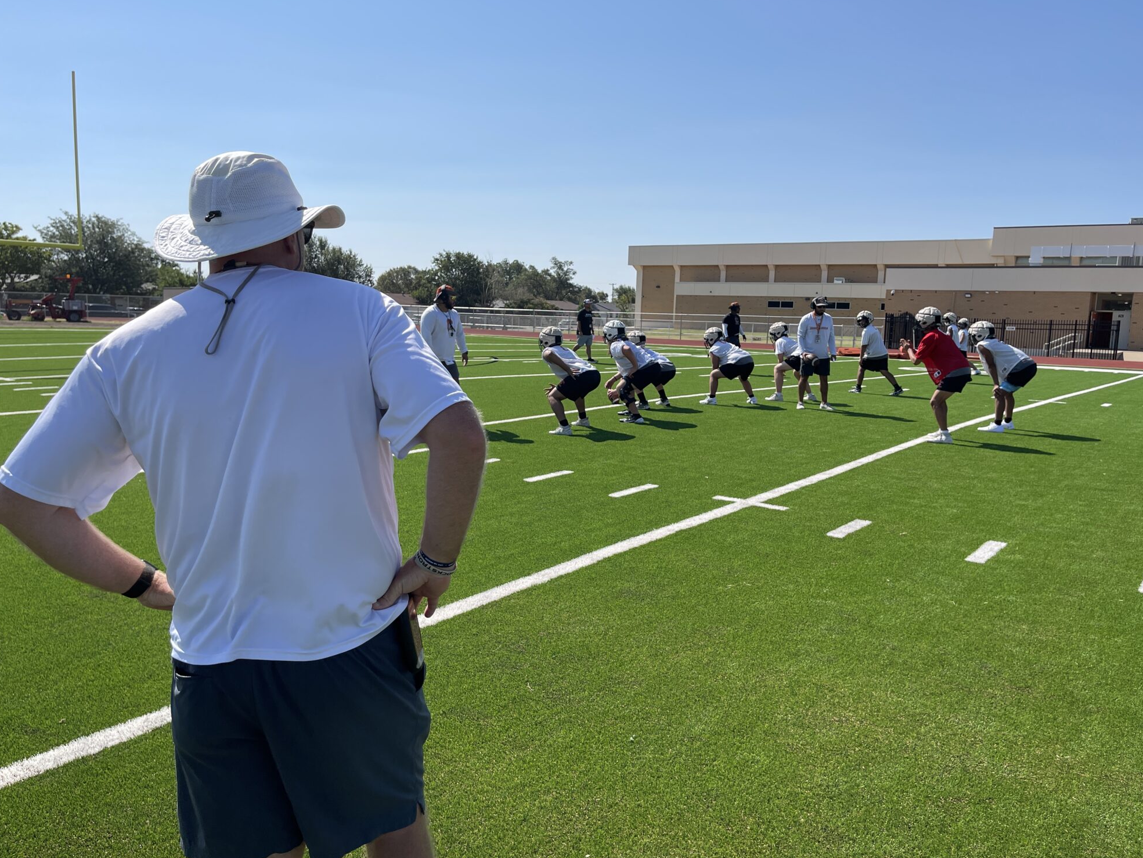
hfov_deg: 67.3
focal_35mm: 26
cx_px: 579
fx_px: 859
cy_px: 437
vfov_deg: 53.1
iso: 32
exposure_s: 1/4202
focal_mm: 5.1
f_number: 1.6
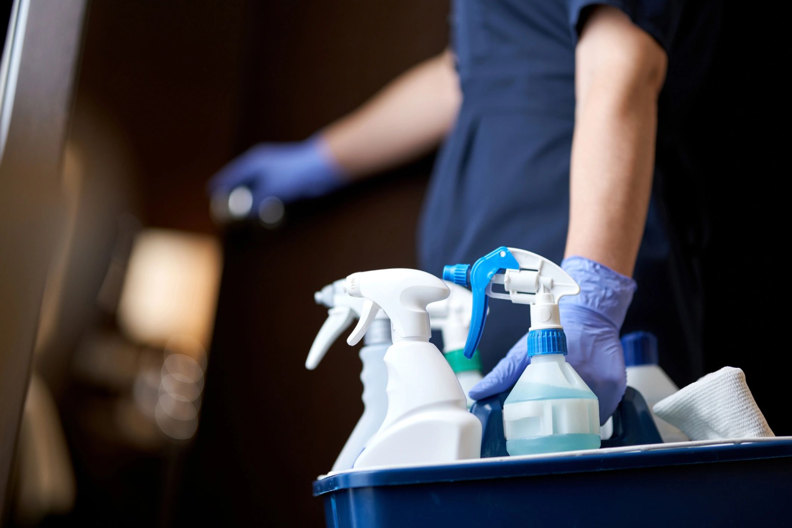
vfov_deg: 16.1
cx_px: 396
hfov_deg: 23.9
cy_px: 264
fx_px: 1870
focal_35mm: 85
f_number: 1.4
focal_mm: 85
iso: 200
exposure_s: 1/200
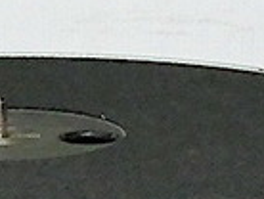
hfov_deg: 8.1
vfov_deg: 6.0
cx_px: 25
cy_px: 375
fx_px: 1856
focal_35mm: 243
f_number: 6.3
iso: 1600
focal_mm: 6.3
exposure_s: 1/15
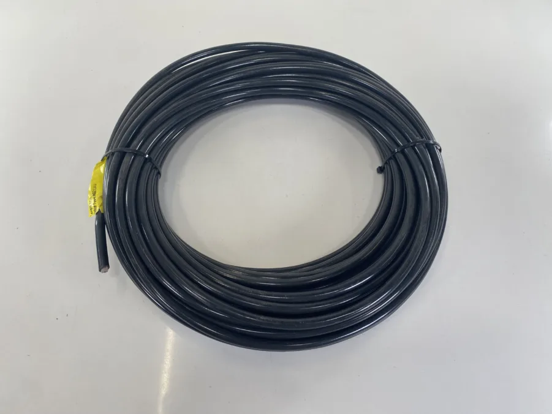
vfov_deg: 53.1
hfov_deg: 67.3
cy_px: 207
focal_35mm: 26
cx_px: 276
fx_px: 415
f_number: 1.8
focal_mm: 4.25
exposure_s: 1/183
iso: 32
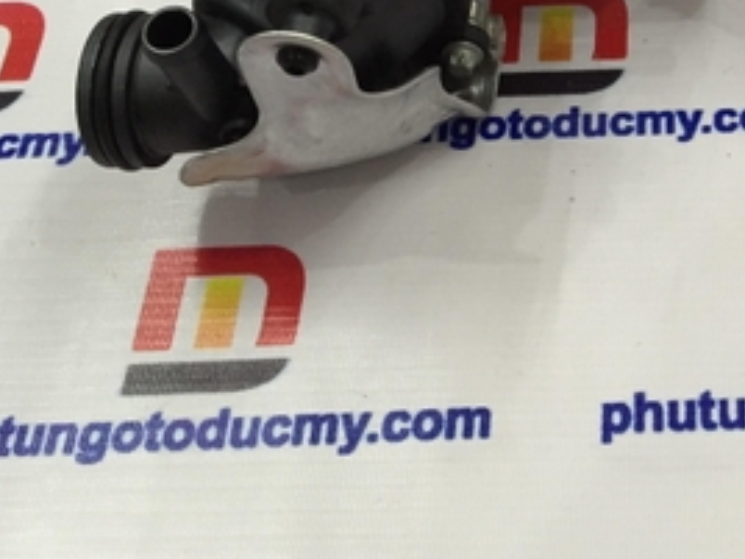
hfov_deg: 28.1
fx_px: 1399
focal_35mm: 65
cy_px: -14
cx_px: 734
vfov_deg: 21.7
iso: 80
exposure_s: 1/30
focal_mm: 4.15
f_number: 2.2
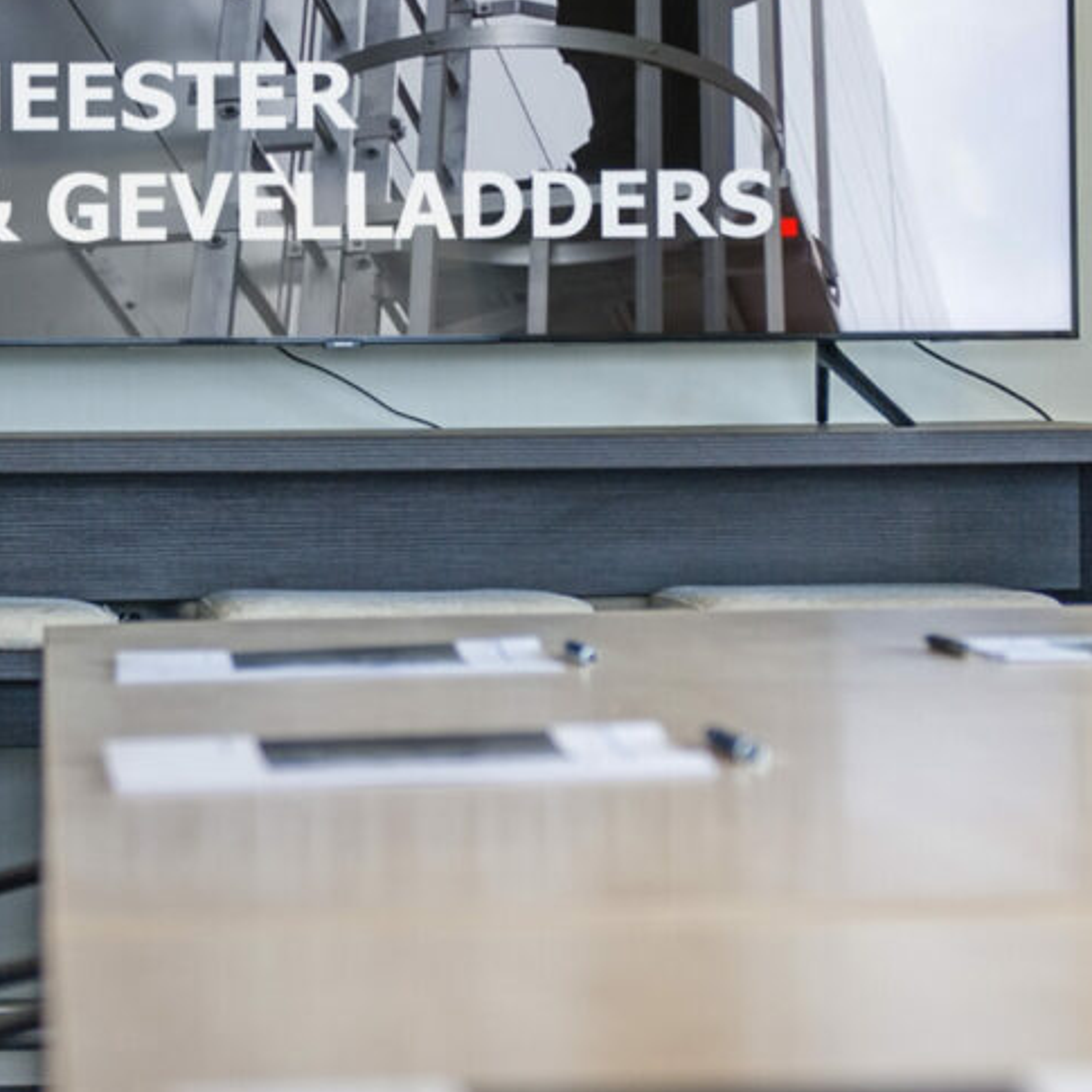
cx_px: 266
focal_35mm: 121
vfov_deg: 14.4
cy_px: 383
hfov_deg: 14.4
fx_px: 4319
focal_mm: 45
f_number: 2.8
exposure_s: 1/100
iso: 200
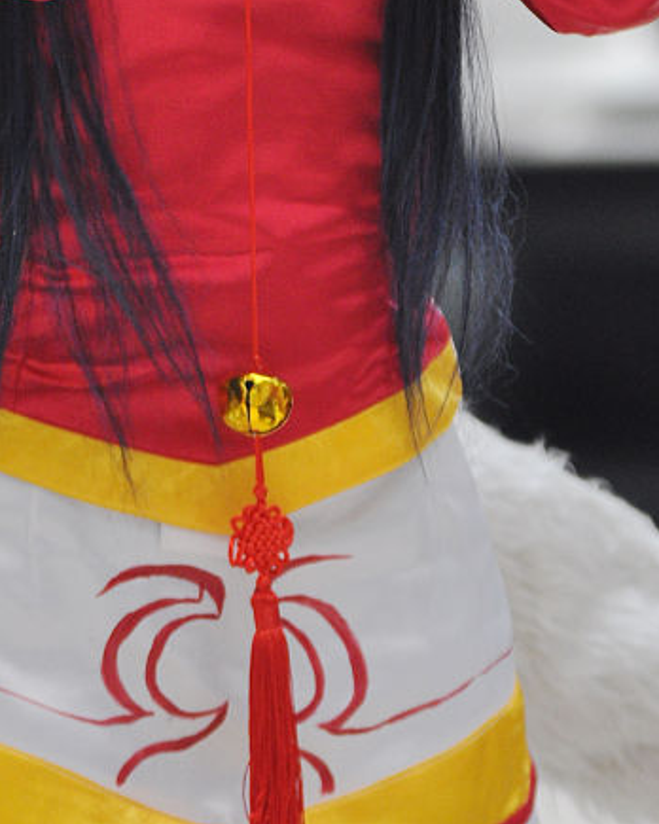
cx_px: 207
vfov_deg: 3.8
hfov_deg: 3.1
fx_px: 12287
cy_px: -311
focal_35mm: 504
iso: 500
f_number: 3.2
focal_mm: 130
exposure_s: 1/125
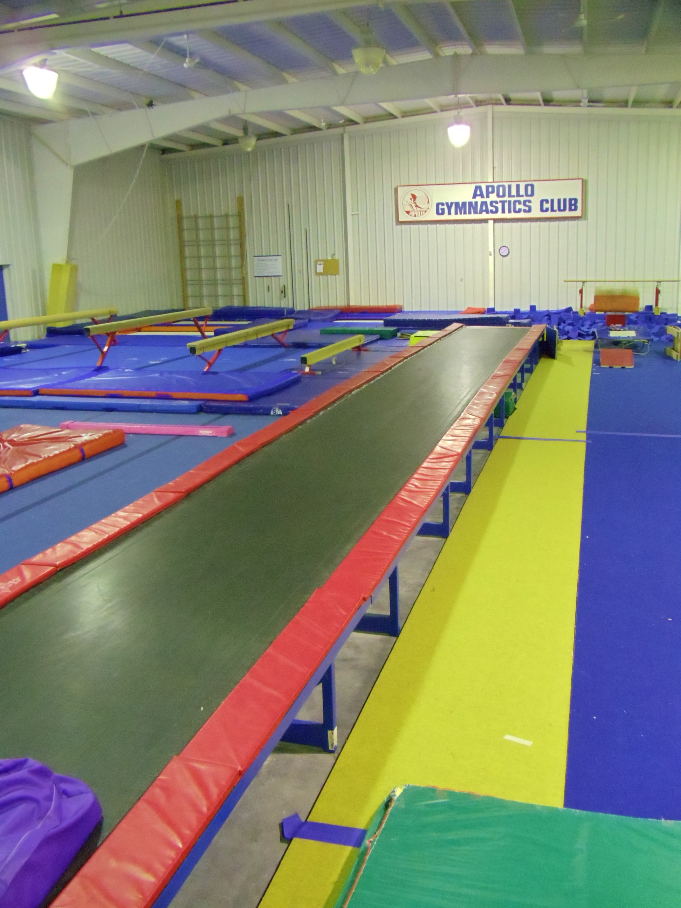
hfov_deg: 32.9
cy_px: 454
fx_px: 1154
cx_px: 340
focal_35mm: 44
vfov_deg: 42.9
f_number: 3.5
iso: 800
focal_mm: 6
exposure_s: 1/8
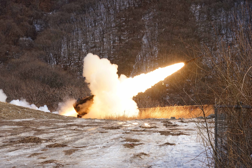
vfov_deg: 17.3
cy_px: 84
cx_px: 126
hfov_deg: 25.7
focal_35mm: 79
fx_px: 553
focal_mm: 79
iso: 1250
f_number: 16
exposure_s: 1/1000
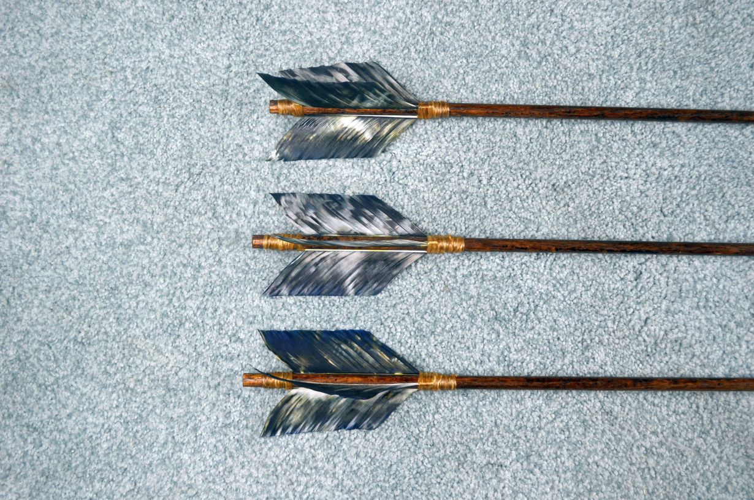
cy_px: 250
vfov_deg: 34.1
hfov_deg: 49.6
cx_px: 377
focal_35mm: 39
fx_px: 815
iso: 400
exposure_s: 1/100
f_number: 5
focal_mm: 26
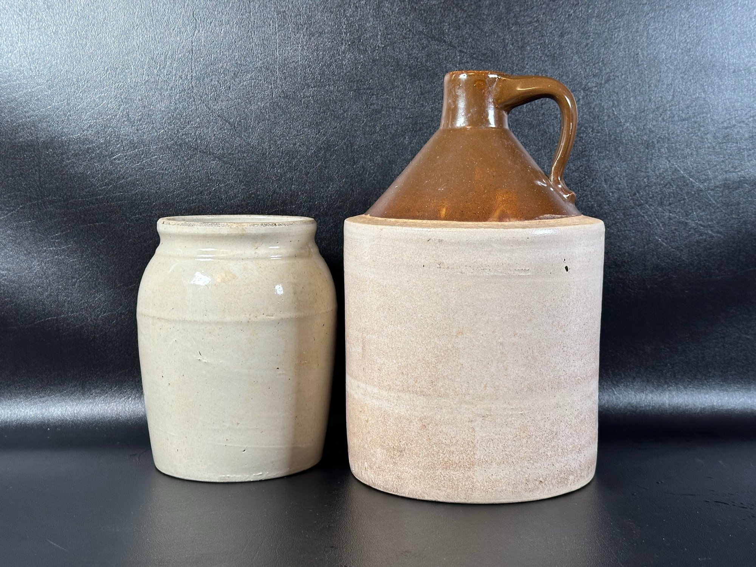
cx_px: 378
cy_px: 284
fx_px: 1048
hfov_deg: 39.7
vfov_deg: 30.3
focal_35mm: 48
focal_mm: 6.86
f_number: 1.78
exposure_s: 1/60
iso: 64
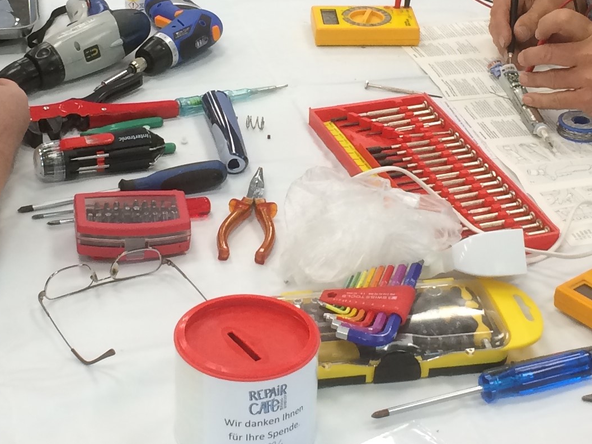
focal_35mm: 35
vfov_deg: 40.7
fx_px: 599
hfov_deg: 52.4
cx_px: 340
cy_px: 244
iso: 32
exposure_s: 1/33
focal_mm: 4.15
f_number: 2.2
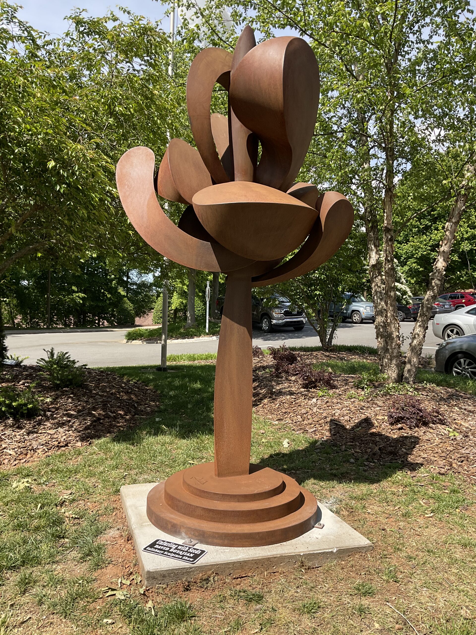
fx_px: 532
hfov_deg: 48.2
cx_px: 238
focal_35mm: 29
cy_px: 318
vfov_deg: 61.7
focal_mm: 3
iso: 16
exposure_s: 1/929
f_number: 1.8
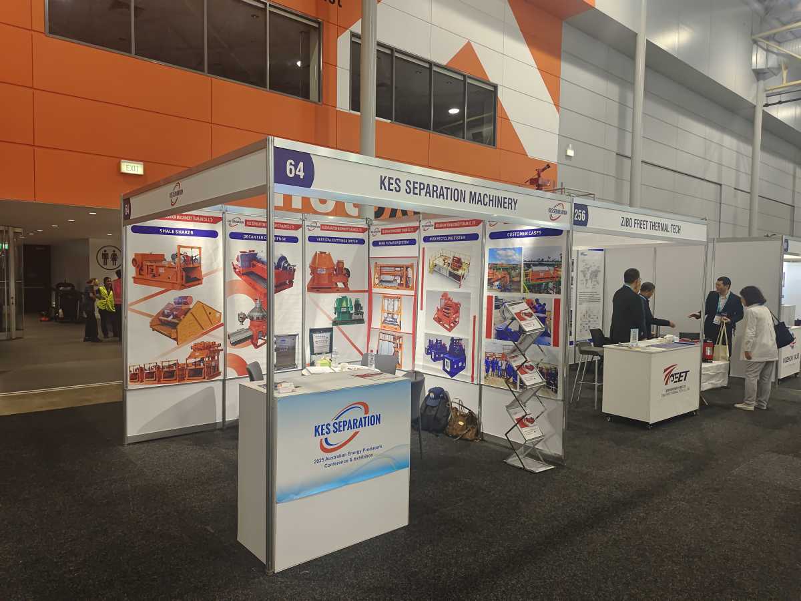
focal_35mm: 24
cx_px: 400
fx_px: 555
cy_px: 300
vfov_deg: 56.8
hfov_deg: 71.6
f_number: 1.88
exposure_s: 1/100
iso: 399
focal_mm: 5.56
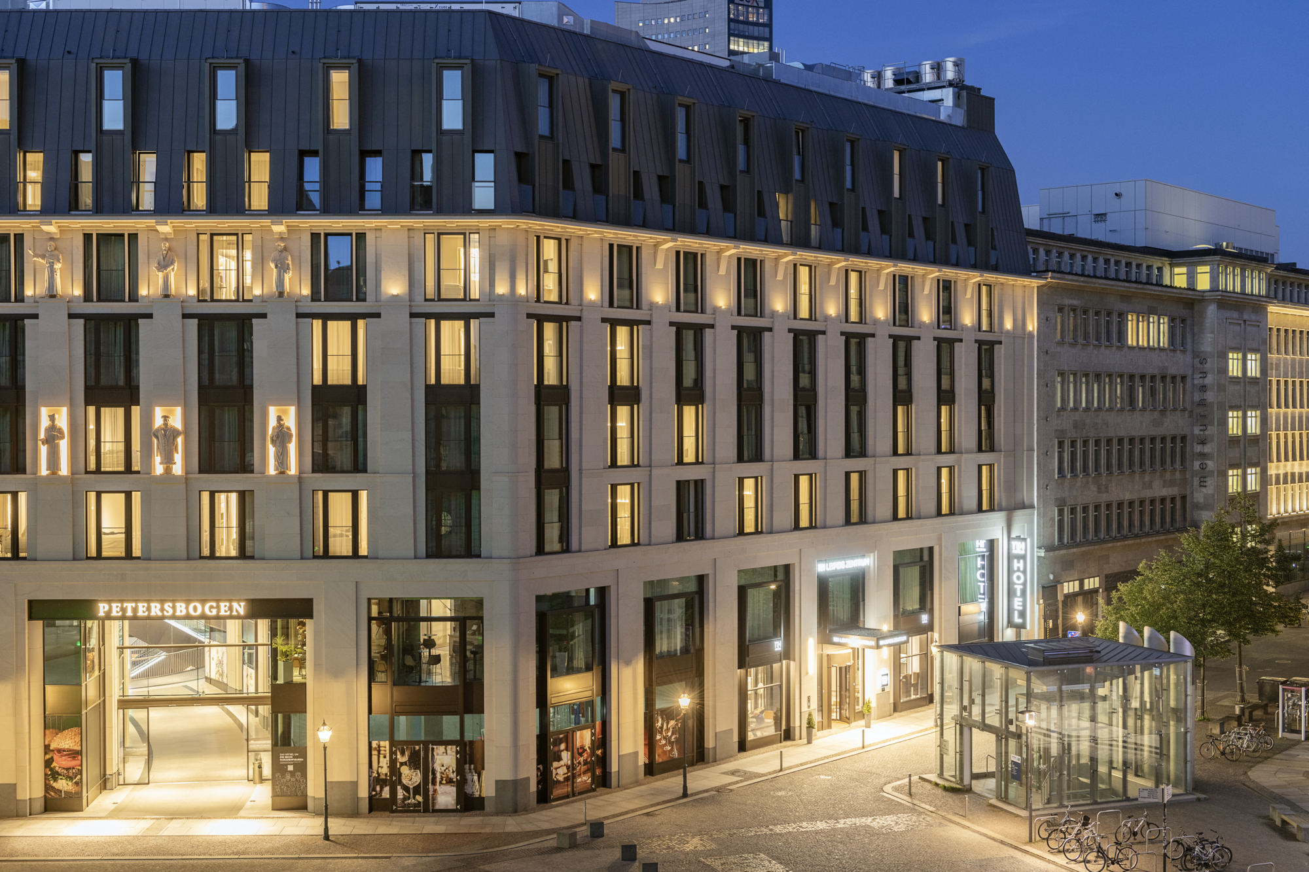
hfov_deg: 43.6
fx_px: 1636
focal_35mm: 45
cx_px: 654
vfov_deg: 29.9
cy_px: 436
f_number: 6.3
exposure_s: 1.3
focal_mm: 45
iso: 400
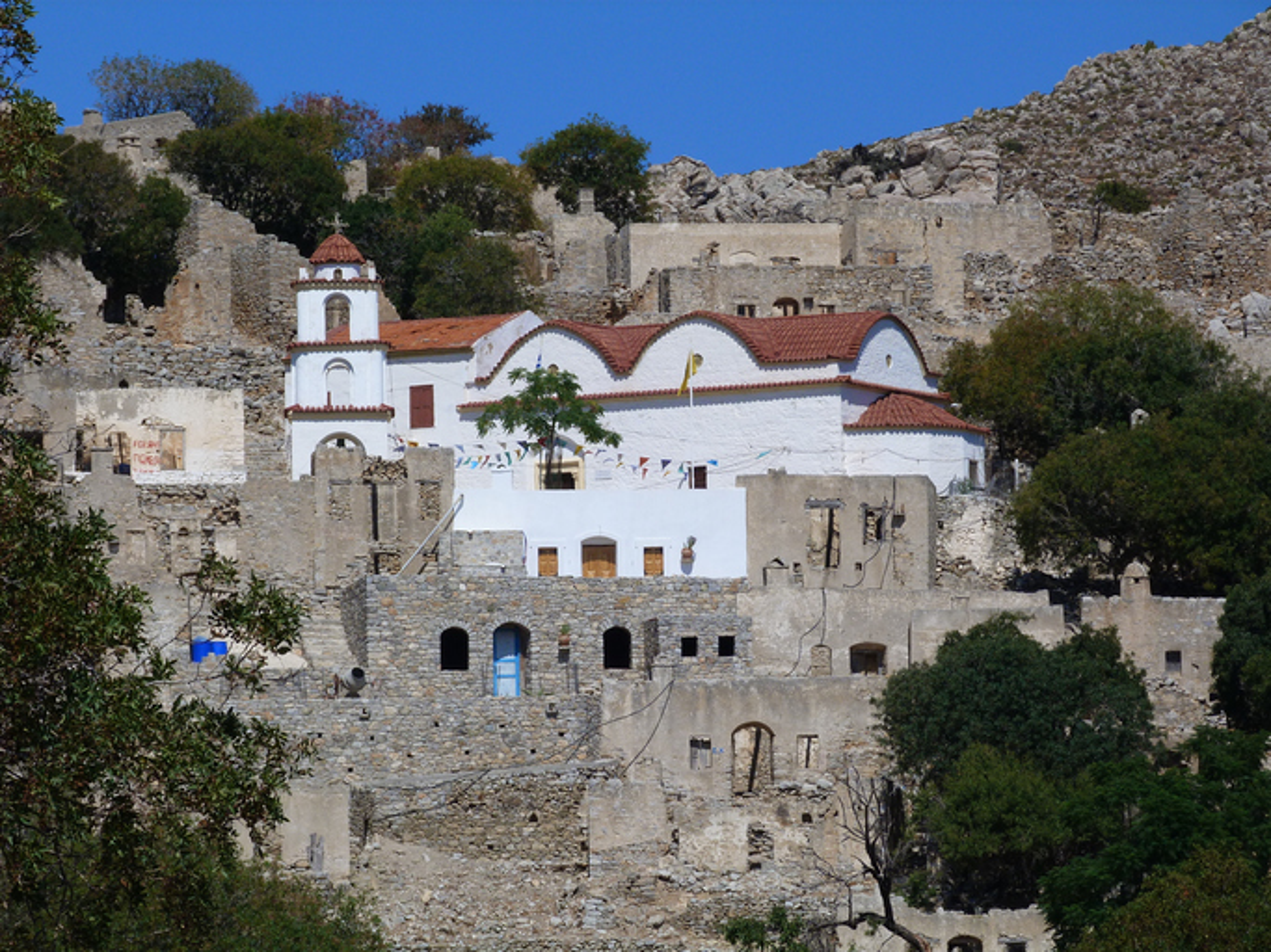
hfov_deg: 8.2
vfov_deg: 6.2
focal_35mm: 241
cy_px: 476
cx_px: 636
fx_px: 8847
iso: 80
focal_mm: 43.5
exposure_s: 1/800
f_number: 5.6
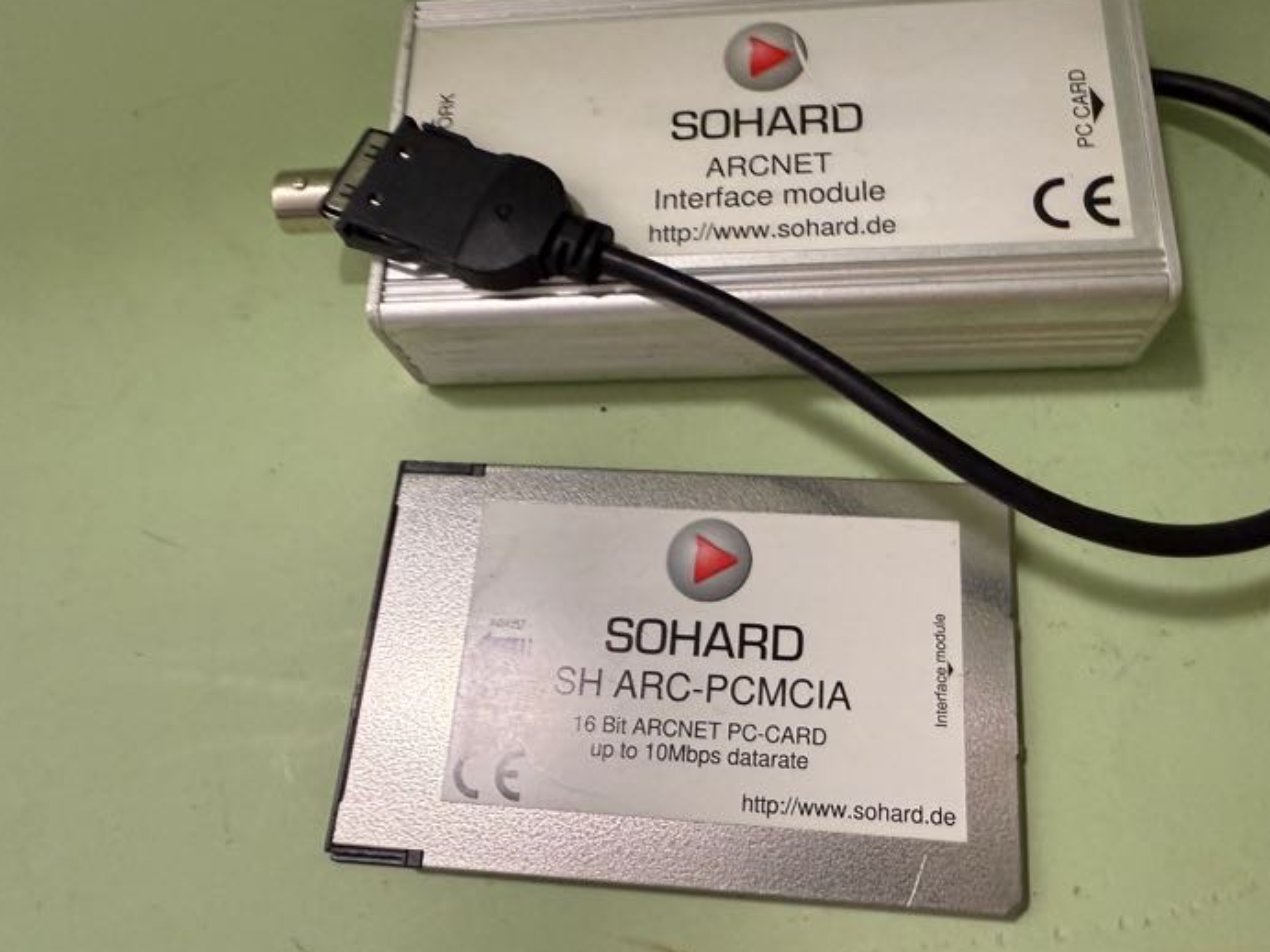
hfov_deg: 61.2
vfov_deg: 48.1
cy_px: 419
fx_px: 1064
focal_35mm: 29
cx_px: 758
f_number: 2.2
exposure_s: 1/50
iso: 250
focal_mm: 2.22
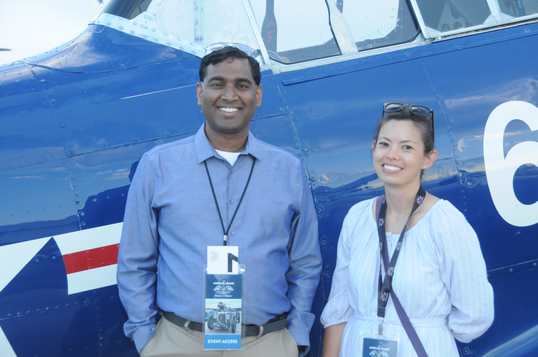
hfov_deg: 24.6
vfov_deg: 16.5
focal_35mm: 82
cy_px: 178
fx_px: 1231
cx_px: 269
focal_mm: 55
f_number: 6.3
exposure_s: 1/80
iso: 800
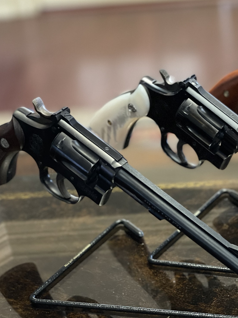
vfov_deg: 22.0
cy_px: 153
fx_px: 816
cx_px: 169
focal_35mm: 89
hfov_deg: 16.5
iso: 640
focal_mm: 7.5
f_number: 2.2
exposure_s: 1/15
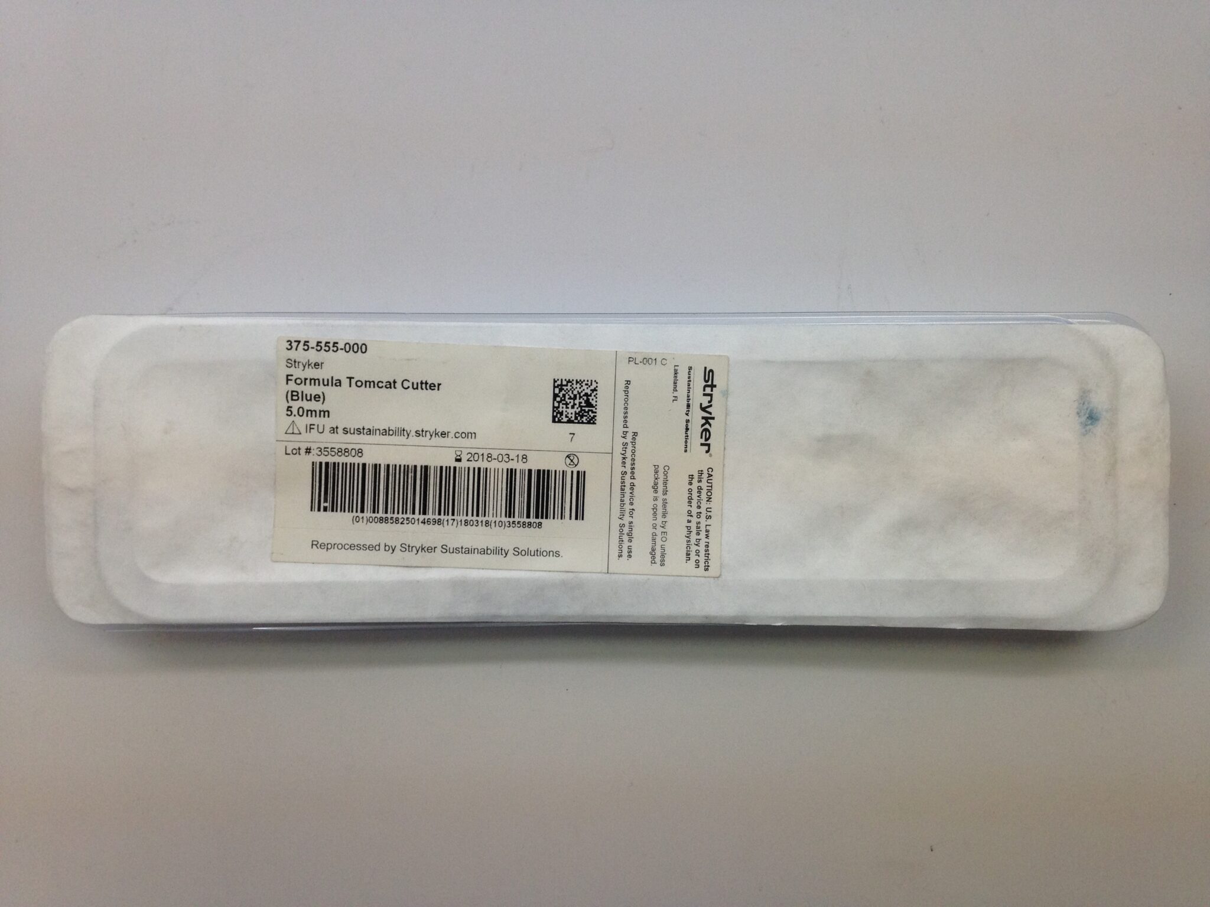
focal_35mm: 33
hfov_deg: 55.4
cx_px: 605
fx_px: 1154
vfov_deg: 42.9
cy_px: 454
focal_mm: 4.12
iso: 80
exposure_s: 1/120
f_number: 2.4
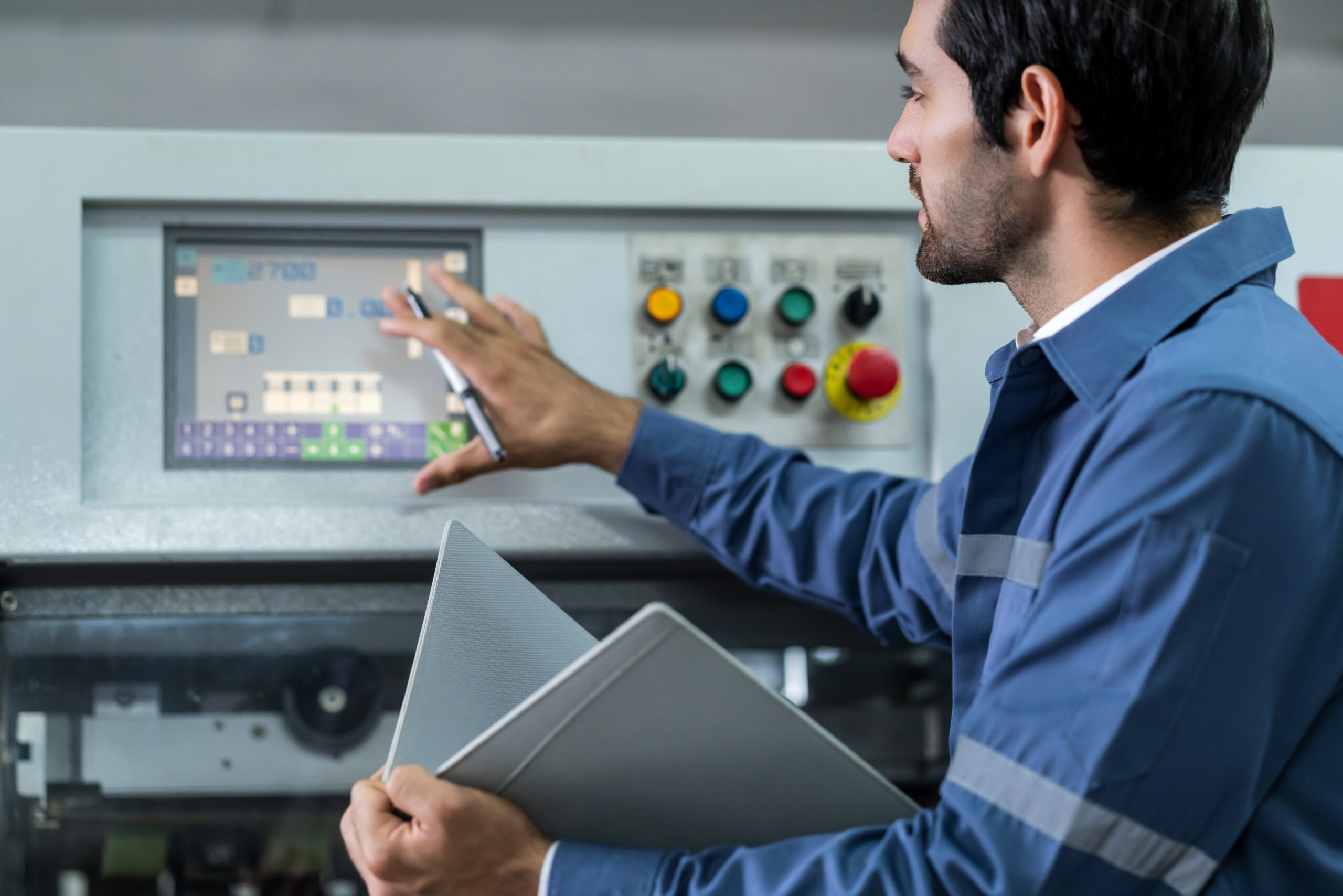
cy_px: 448
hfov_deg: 23.9
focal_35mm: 85
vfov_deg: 16.1
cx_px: 672
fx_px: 3171
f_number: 2.8
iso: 800
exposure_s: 1/400
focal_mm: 85
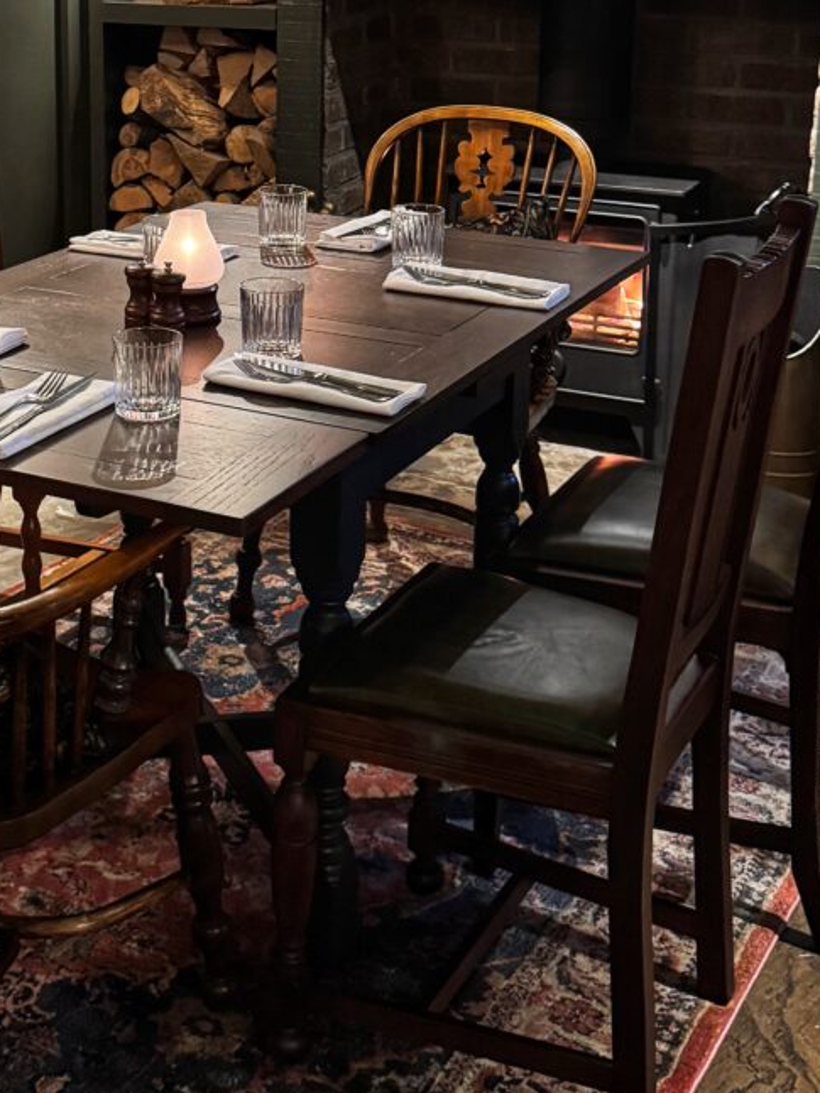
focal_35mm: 57
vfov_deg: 32.7
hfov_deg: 25.2
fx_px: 1801
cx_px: 166
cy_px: 186
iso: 800
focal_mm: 6.76
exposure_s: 1/33
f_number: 1.78
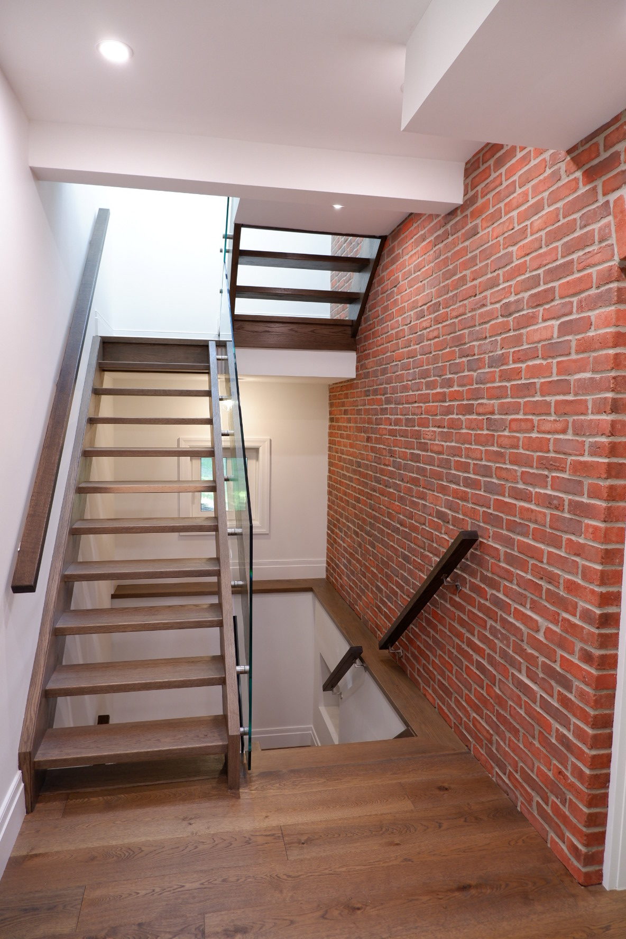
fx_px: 600
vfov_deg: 76.1
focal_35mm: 23
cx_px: 313
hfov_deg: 55.1
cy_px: 470
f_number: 3.5
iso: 400
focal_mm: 15
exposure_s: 1/25
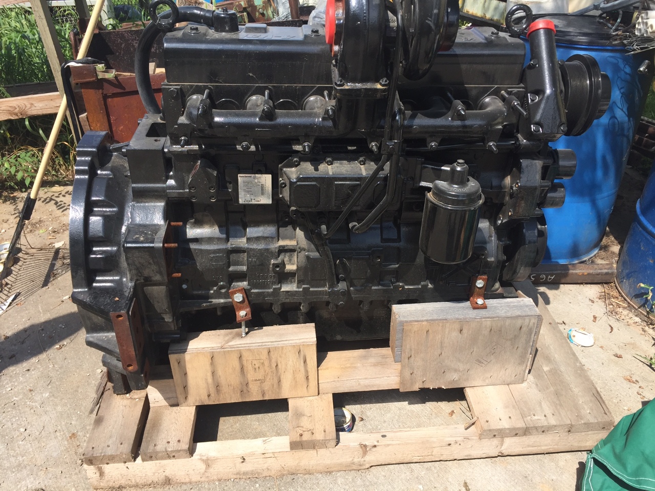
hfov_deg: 61.7
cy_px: 246
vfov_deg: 48.2
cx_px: 328
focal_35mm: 29
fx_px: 549
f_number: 2.2
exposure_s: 1/860
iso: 32
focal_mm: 4.15
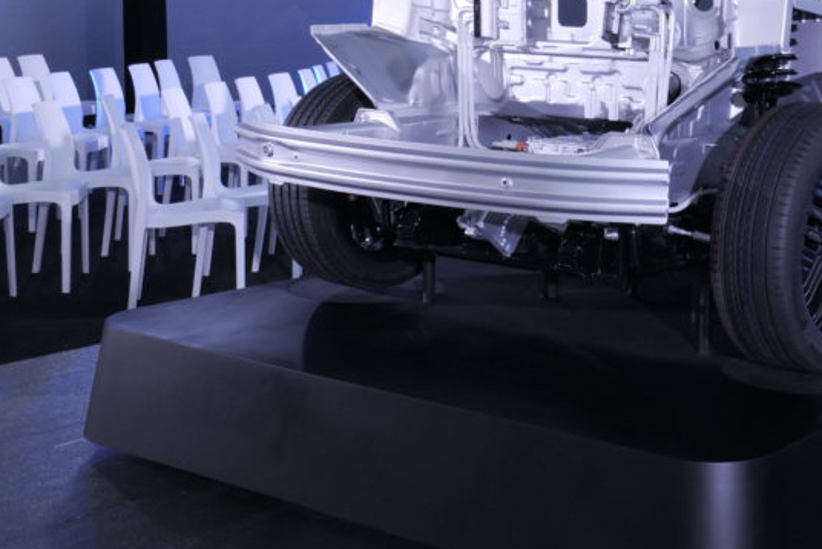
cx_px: 767
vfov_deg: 21.5
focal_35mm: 63
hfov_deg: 30.2
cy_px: 159
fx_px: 1439
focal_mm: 33
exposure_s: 1/13
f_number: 13
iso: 3200
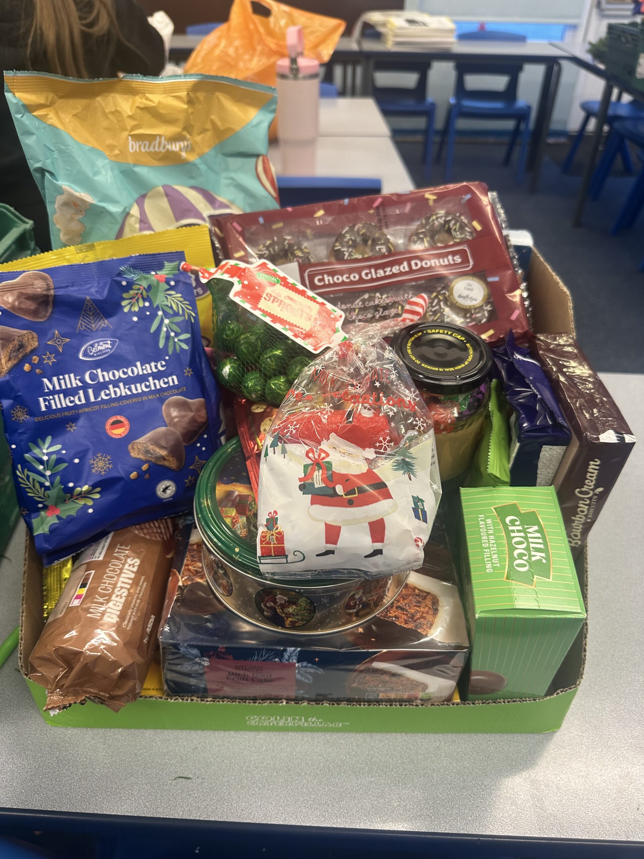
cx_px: 322
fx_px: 595
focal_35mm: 24
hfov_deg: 56.8
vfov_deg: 71.6
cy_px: 430
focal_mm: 6.86
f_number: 1.78
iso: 125
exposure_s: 1/50
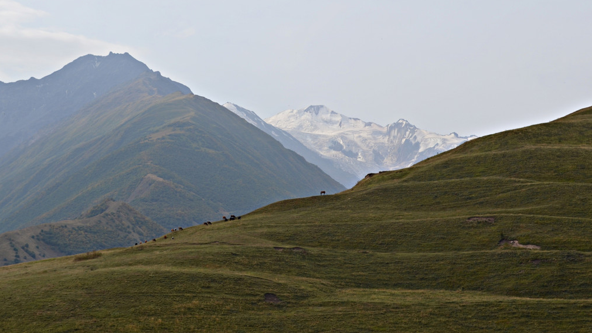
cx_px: 250
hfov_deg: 28.2
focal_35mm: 75
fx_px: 1177
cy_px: 155
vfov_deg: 16.1
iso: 140
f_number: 8
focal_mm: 40
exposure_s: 1/250
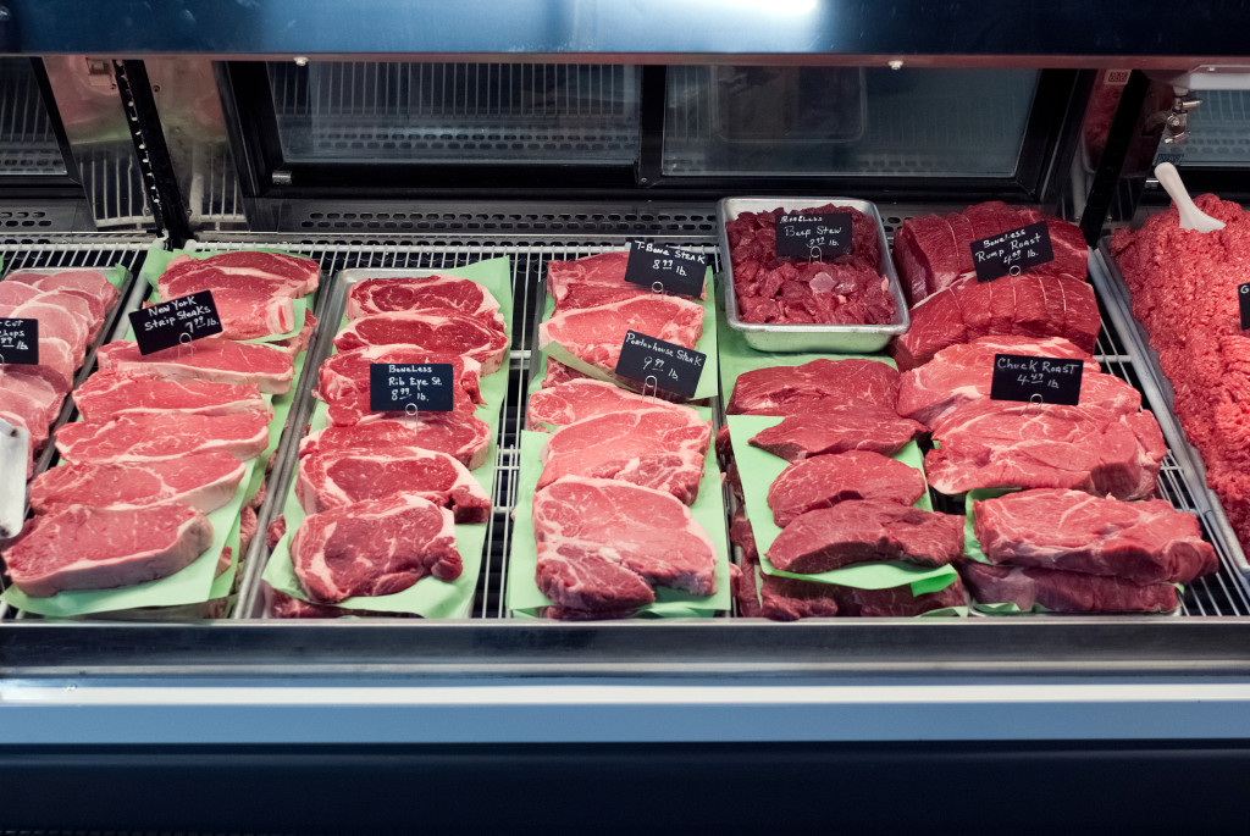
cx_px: 625
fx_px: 1842
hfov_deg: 37.5
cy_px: 418
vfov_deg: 25.6
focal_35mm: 53
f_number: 4.5
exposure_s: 1/80
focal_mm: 35
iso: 400
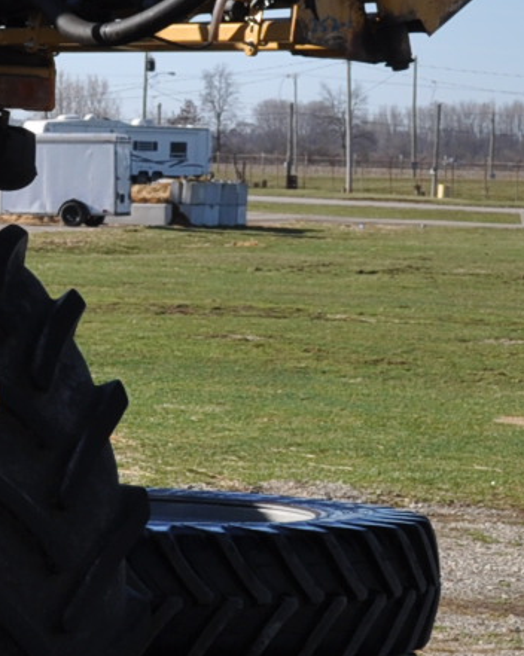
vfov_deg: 8.8
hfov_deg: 6.7
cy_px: 210
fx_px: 4251
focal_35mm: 219
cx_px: -743
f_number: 9
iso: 200
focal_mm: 32
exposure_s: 1/320
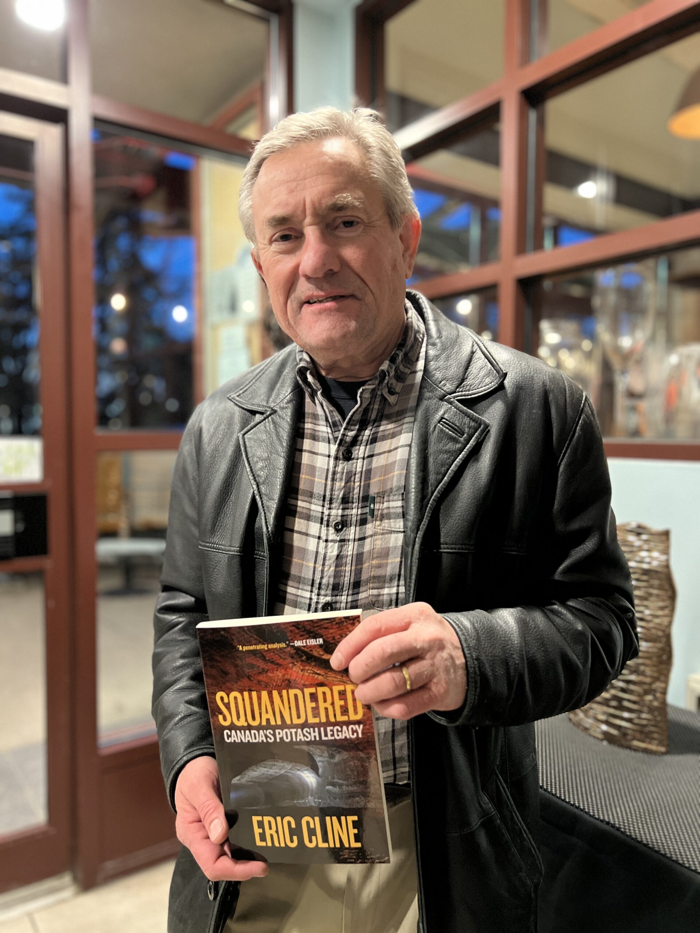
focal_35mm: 26
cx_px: 350
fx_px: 701
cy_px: 466
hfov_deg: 53.1
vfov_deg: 67.3
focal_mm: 5.7
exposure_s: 1/30
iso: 500
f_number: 1.5
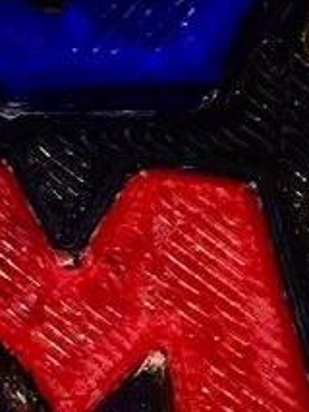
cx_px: 856
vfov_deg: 8.7
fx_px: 2640
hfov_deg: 6.3
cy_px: -168
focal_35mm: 222
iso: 32
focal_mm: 4.15
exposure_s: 1/33
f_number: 2.2
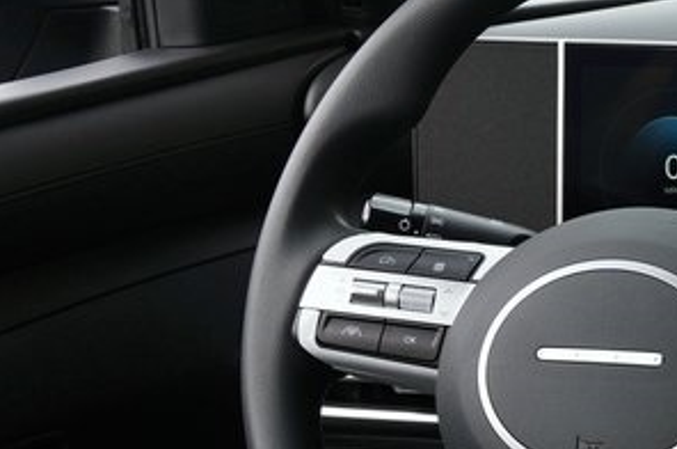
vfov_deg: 15.7
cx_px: 910
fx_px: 1558
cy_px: 565
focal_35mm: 83
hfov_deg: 21.8
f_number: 8
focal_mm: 24
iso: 125
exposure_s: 1/30
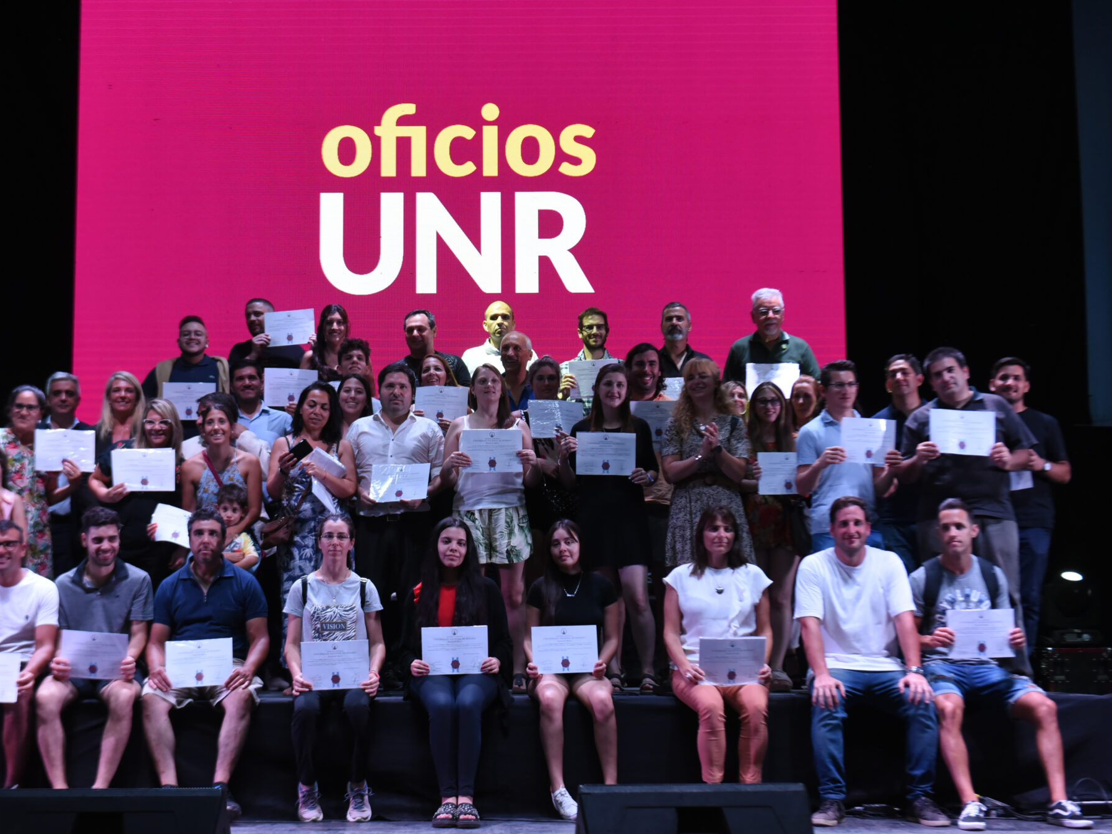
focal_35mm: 57
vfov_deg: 25.7
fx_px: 1831
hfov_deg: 33.8
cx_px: 497
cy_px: 422
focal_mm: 52
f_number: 4
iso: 2200
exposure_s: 1/400
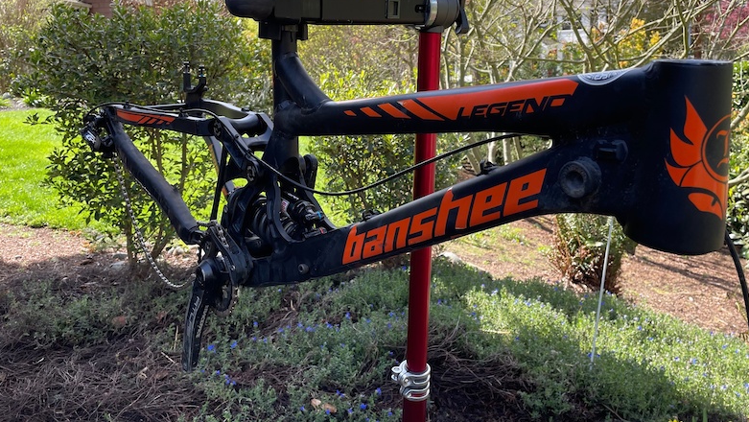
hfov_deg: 66.0
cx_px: 377
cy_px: 152
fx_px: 576
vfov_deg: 39.9
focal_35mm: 29
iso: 32
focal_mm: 4.2
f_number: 1.6
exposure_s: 1/498
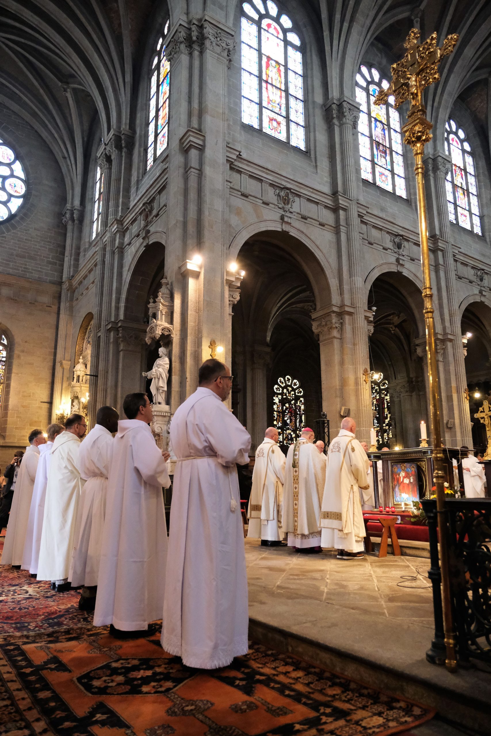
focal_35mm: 24
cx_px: 246
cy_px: 368
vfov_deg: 73.7
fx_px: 491
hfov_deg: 53.1
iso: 6400
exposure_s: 1/200
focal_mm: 16
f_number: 2.8
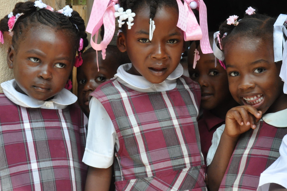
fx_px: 651
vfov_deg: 16.6
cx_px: 219
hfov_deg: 24.5
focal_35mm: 82
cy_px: 74
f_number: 10
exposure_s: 1/400
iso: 1250
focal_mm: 35
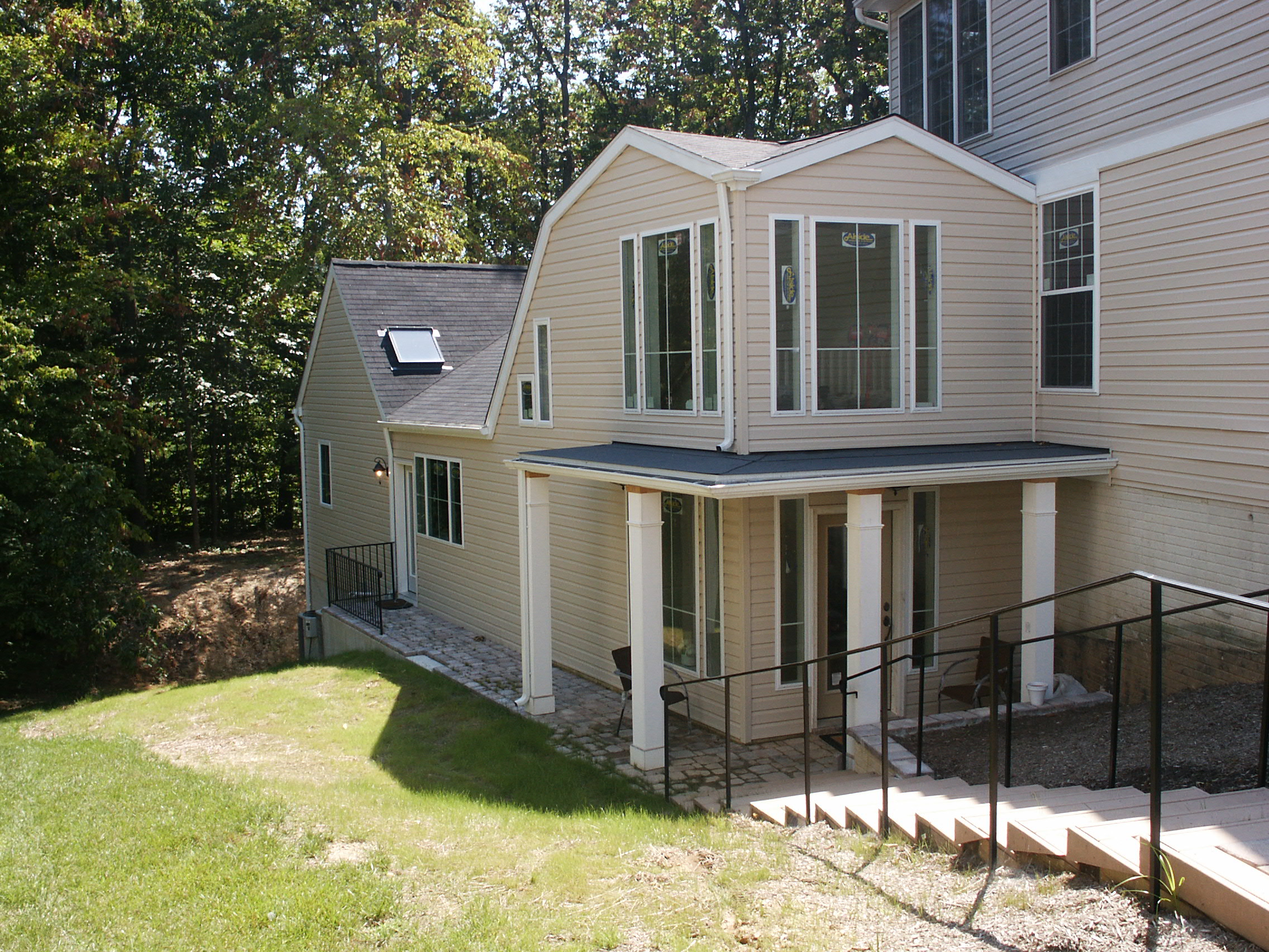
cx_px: 634
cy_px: 476
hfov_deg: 52.6
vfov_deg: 40.7
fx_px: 1283
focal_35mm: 35
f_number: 6.7
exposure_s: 1/90
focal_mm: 7.18
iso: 64
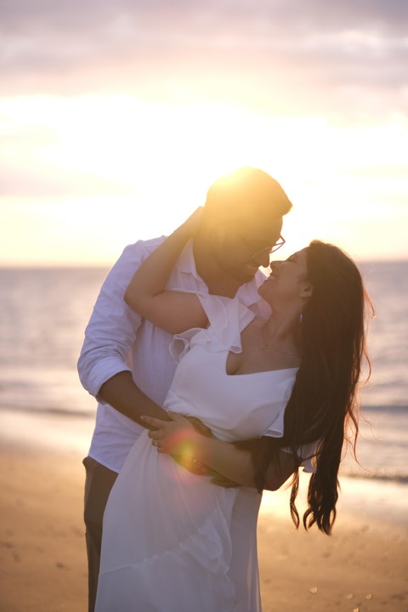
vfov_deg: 27.0
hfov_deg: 18.2
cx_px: 204
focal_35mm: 75
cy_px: 306
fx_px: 1275
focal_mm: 50
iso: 160
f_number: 1
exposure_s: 1/2000
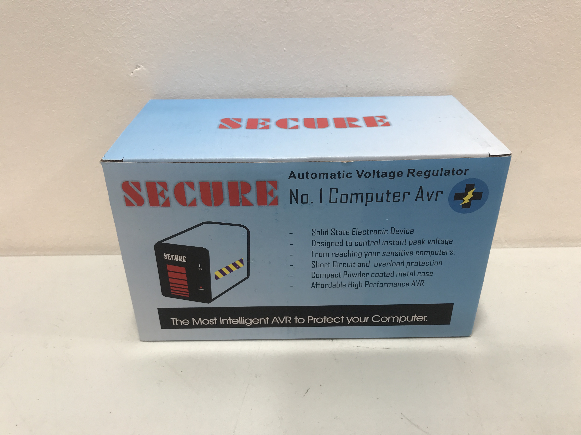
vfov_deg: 49.7
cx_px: 290
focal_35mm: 28
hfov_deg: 63.4
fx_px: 470
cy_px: 218
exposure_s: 1/60
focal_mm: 3.99
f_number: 1.8
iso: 32
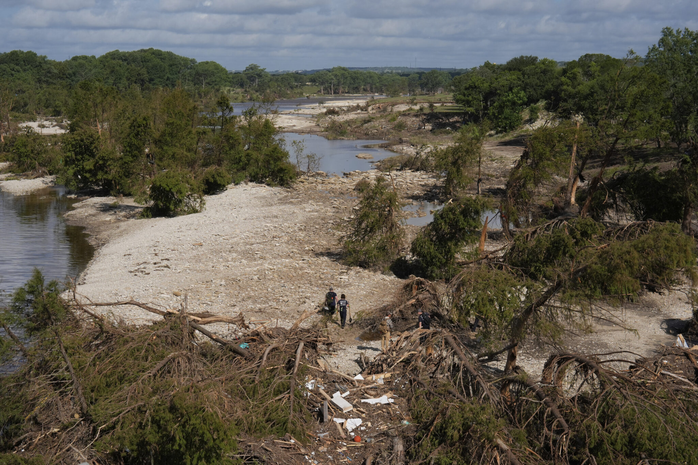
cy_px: 232
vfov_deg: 19.5
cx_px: 349
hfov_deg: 28.8
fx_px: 1357
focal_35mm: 70
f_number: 16
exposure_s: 1/800
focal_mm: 70
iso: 640
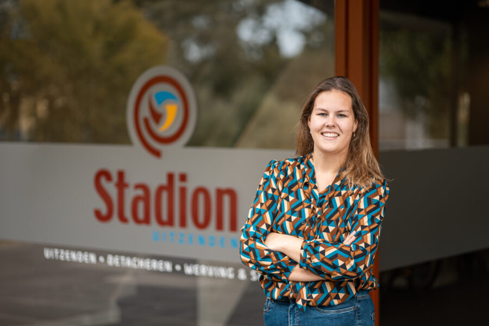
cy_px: 163
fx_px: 1154
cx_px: 244
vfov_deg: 16.1
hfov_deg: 23.9
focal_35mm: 85
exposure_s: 1/320
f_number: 1.8
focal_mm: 85
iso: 100
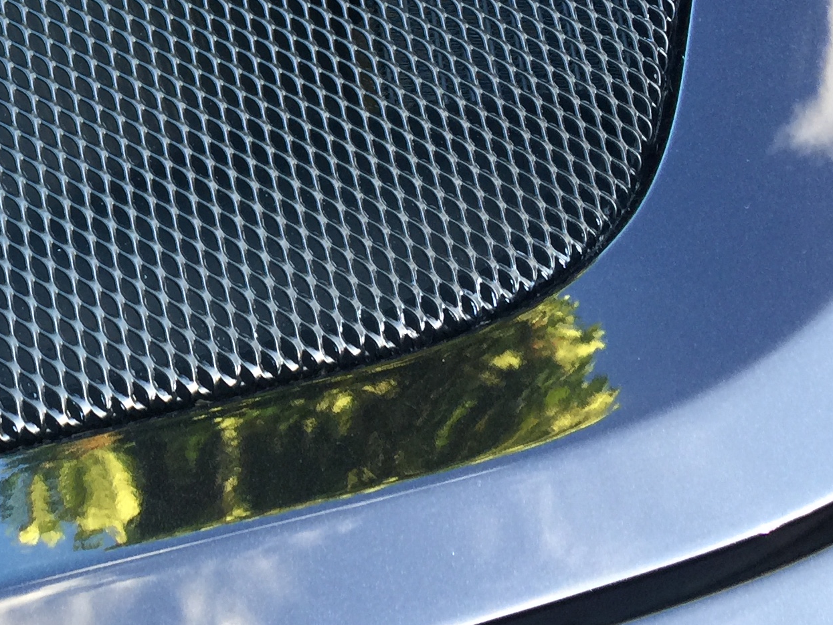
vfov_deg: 18.7
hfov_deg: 23.9
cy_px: -37
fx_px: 1829
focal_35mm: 76
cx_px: -92
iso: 32
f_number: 2.2
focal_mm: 4.15
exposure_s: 1/33
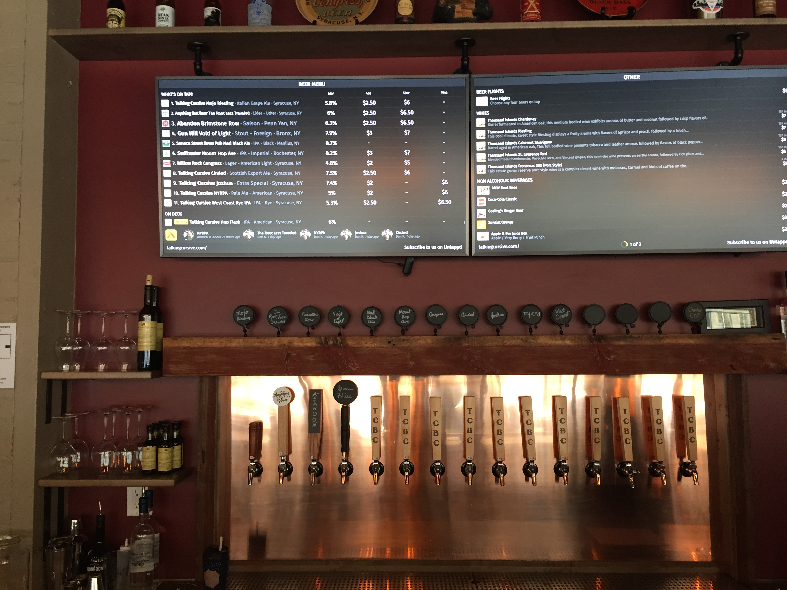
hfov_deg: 61.7
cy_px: 295
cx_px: 394
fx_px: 659
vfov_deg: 48.2
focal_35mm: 29
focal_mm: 4.15
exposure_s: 1/30
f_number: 2.2
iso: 100
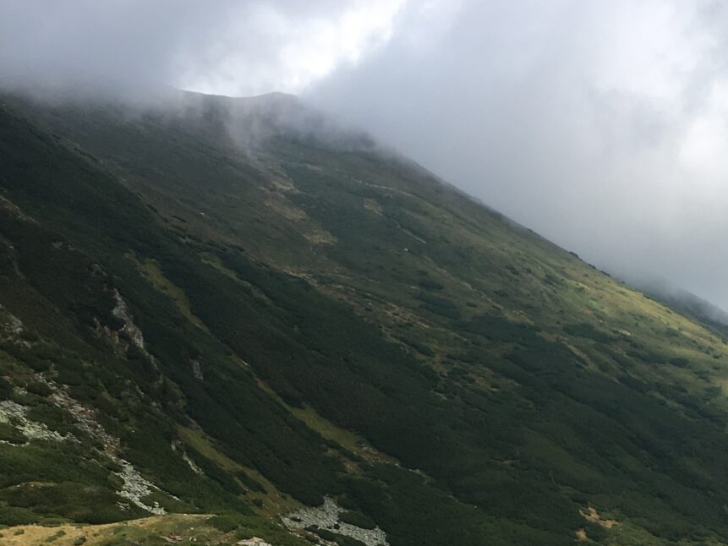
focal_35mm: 69
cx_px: 528
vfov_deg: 20.4
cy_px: 587
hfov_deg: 27.8
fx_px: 1451
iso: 25
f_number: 2.2
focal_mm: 4.15
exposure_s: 1/1166
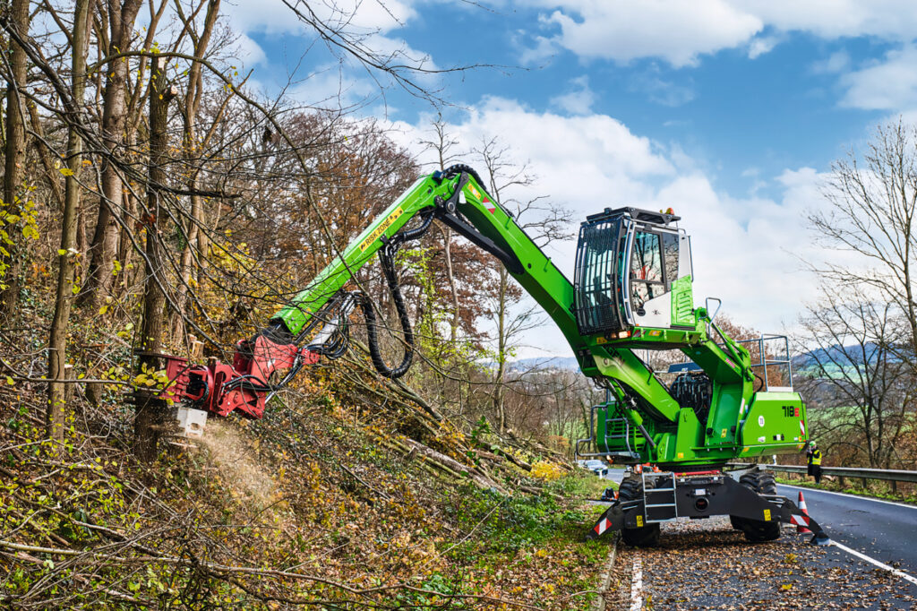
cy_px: 306
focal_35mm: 42
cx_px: 458
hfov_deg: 46.4
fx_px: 1069
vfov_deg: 31.9
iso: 400
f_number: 5.6
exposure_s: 1/320
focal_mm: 28.3
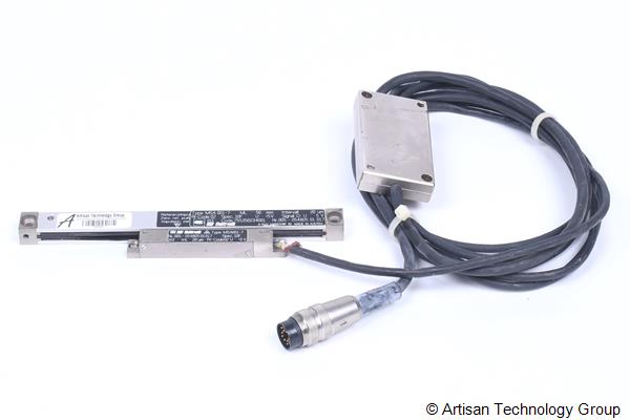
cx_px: 315
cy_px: 210
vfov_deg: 22.6
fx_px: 1050
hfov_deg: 33.4
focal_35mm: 60
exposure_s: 1/200
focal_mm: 40
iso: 200
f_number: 16
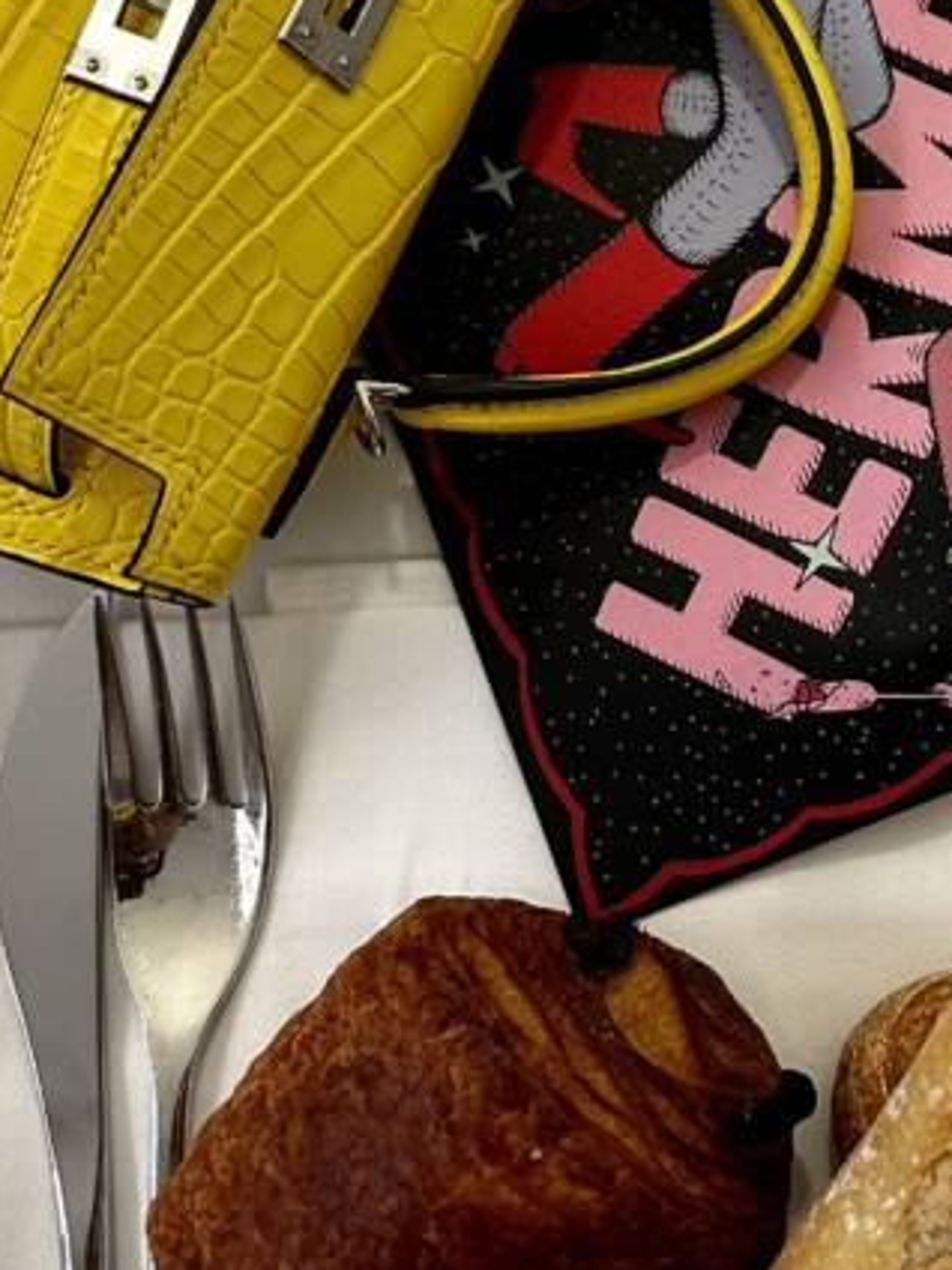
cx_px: 853
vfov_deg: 33.2
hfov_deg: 24.5
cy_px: 539
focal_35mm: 58
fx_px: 2127
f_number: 1.78
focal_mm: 6.86
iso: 250
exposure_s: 1/50
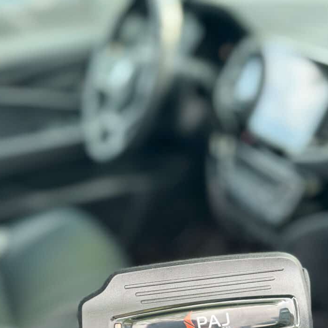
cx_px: 174
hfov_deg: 27.7
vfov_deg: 27.4
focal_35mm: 62
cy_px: 236
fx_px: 665
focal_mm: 6.86
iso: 100
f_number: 1.8
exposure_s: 1/120
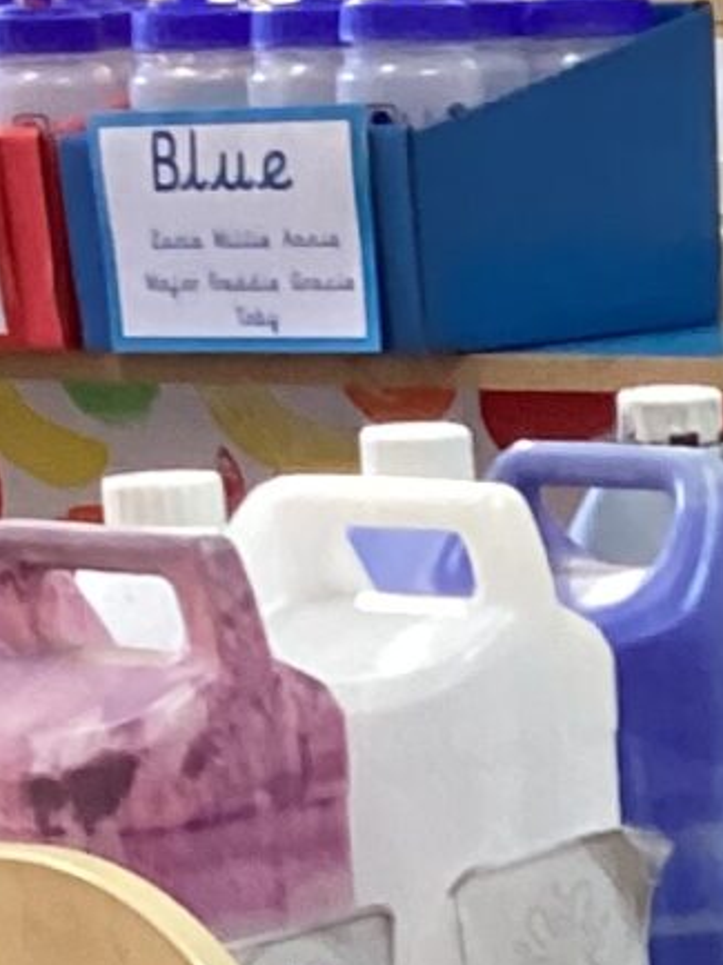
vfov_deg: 9.4
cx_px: 959
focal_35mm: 183
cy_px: 2470
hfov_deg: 8.0
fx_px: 5101
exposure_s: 1/50
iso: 125
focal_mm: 3.3
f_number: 2.4
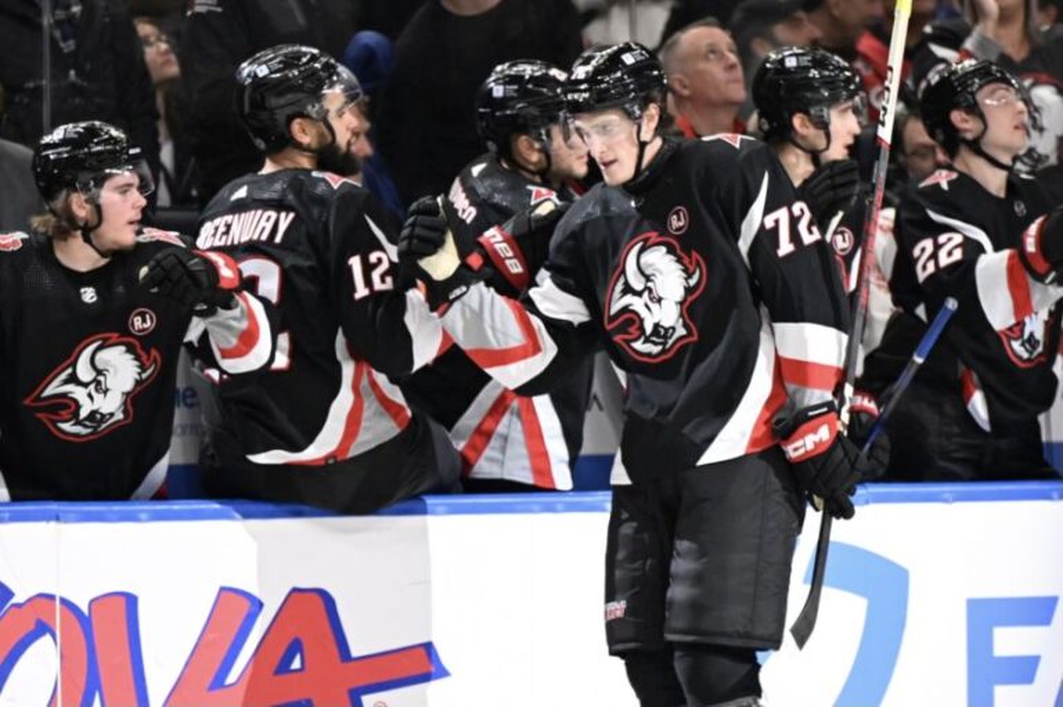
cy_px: 354
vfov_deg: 6.9
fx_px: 5902
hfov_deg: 10.3
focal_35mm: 200
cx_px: 532
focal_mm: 200
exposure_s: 1/2000
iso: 3200
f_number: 2.8
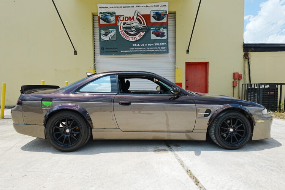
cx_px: 142
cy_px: 95
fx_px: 158
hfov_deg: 84.0
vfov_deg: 61.9
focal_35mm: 20
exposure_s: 1/4000
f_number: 2
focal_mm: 7.6
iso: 125
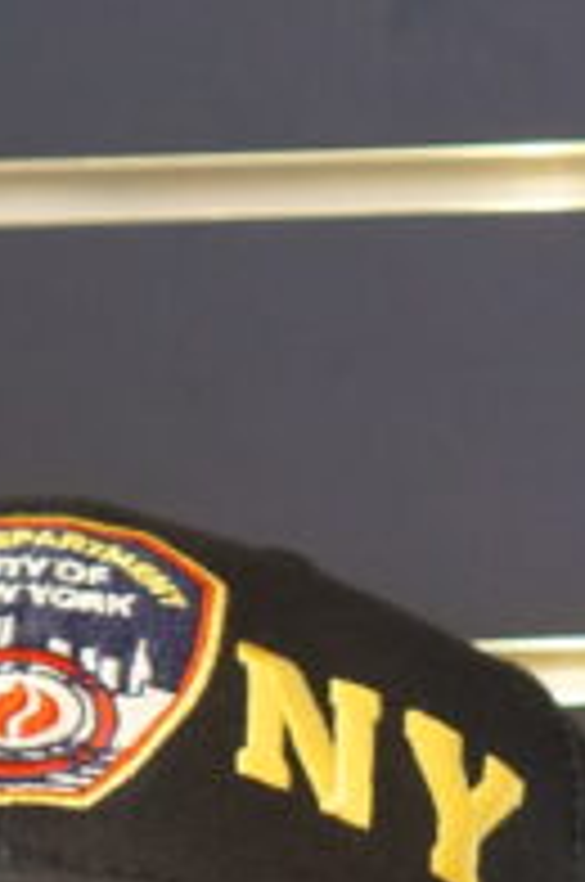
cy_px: 1539
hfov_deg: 5.3
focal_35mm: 257
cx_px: 855
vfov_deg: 7.8
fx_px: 6297
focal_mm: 35
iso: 800
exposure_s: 1/20
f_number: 3.2
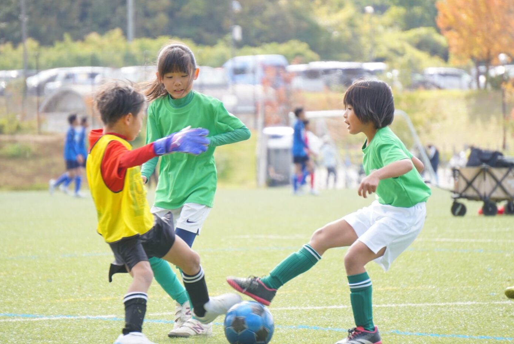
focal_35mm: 350
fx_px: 5001
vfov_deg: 3.9
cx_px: 261
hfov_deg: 5.9
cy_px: 179
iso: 640
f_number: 6.3
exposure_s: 1/400
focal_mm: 210
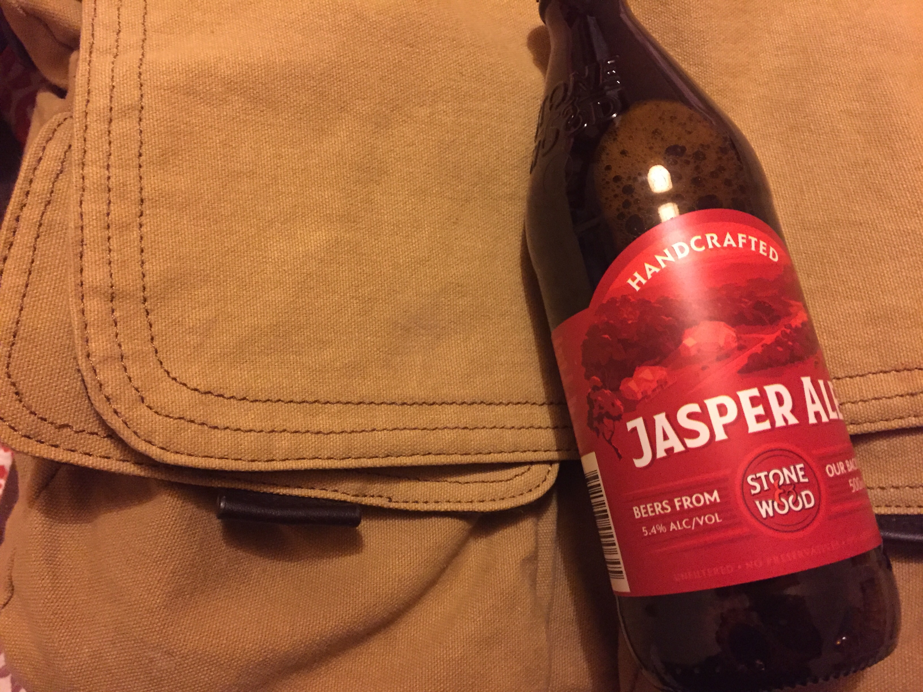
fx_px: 773
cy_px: 346
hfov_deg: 61.7
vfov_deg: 48.2
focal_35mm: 29
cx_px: 462
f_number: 2.2
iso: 640
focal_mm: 4.15
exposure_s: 1/17
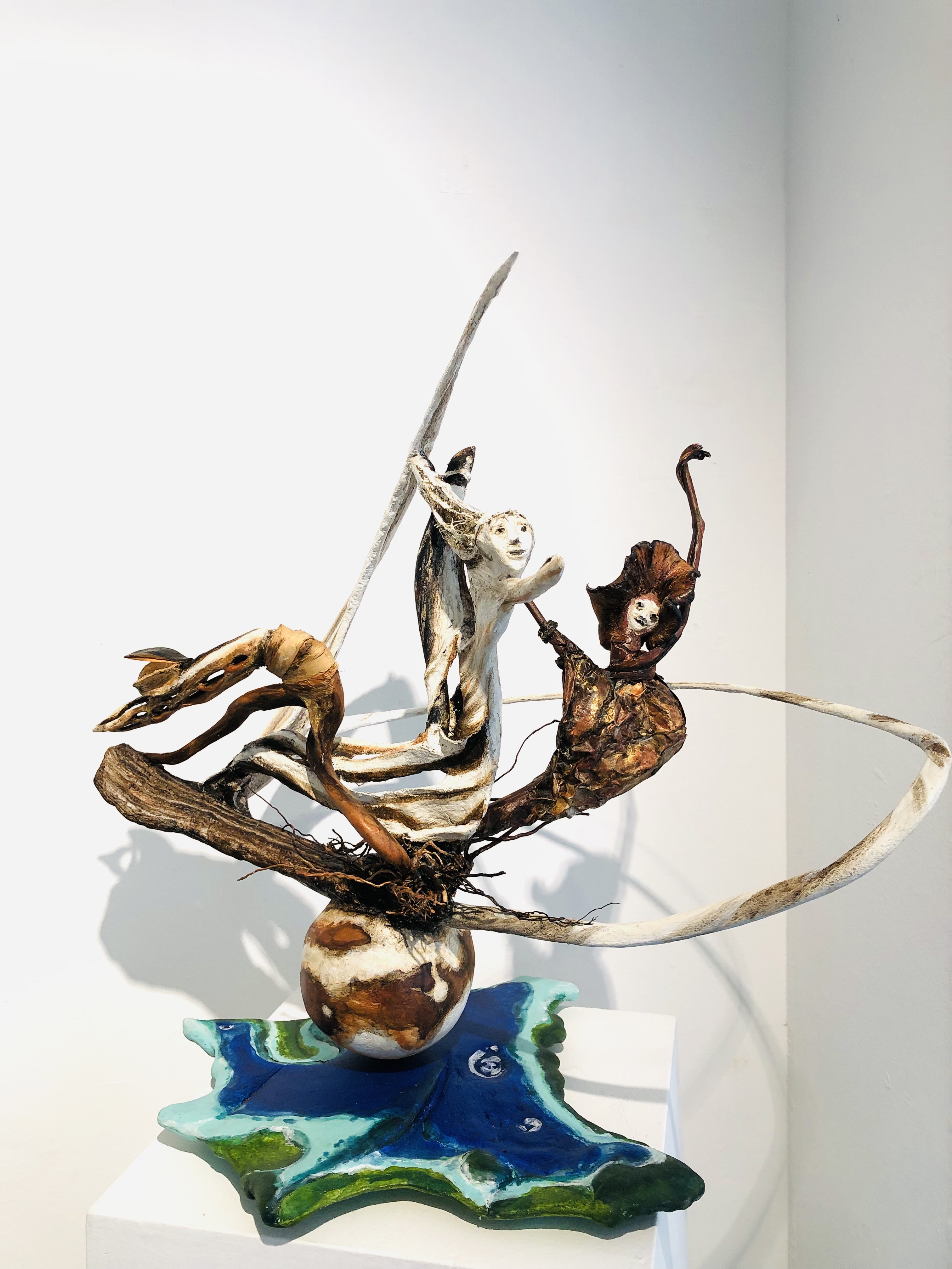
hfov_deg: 49.7
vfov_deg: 63.4
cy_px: 634
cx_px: 476
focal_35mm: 28
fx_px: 1027
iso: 25
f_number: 1.8
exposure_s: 1/100
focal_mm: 3.99
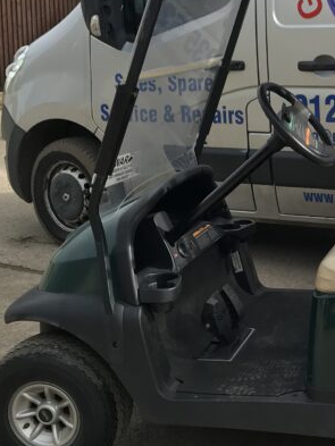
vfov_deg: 26.6
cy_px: 186
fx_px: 941
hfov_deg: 19.4
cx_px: 358
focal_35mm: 73
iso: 20
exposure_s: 1/921
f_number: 1.8
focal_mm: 3.99
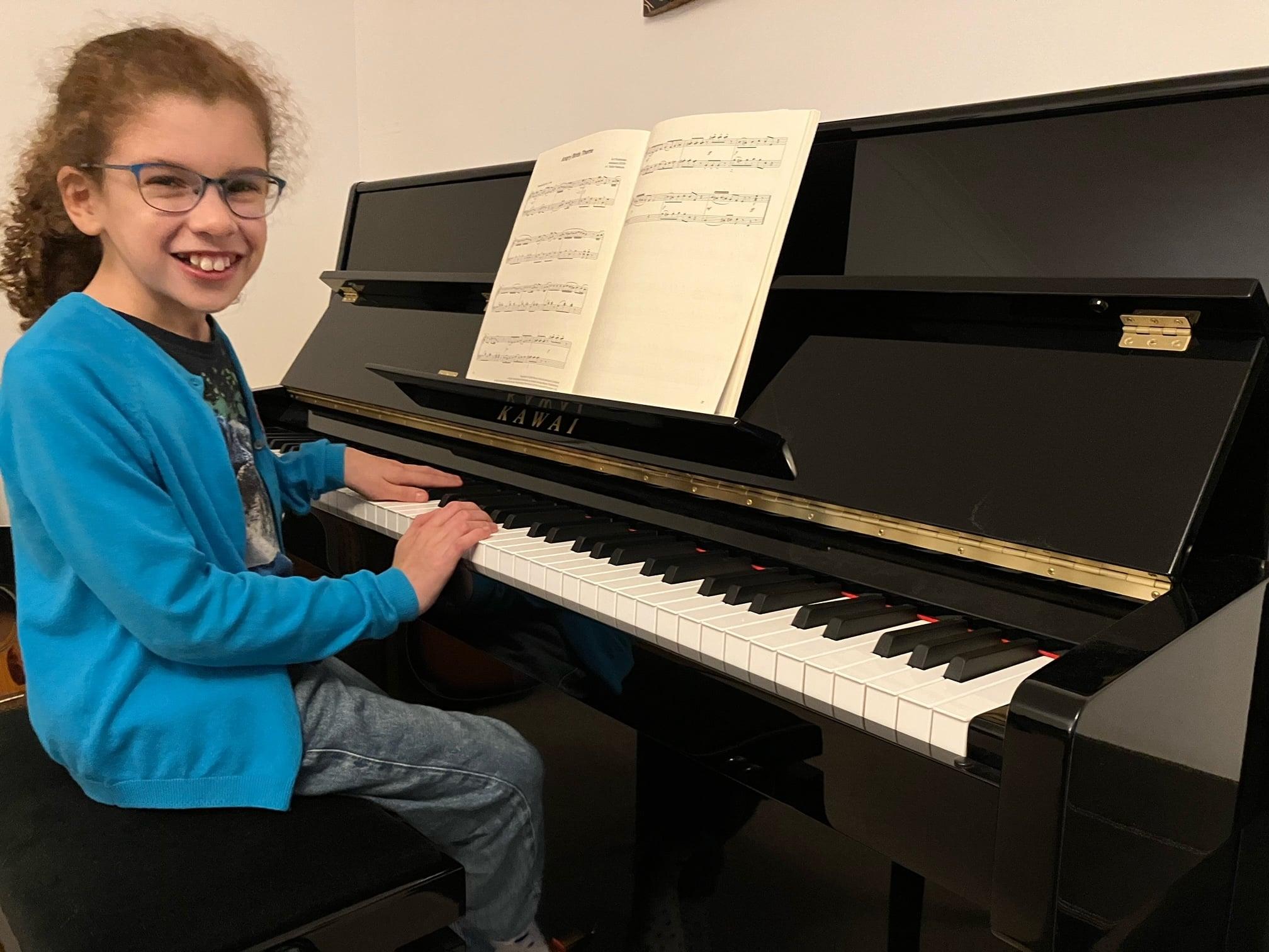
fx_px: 1026
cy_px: 476
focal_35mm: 28
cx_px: 634
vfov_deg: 49.7
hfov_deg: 63.4
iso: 640
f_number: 1.8
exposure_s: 1/25
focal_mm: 3.99
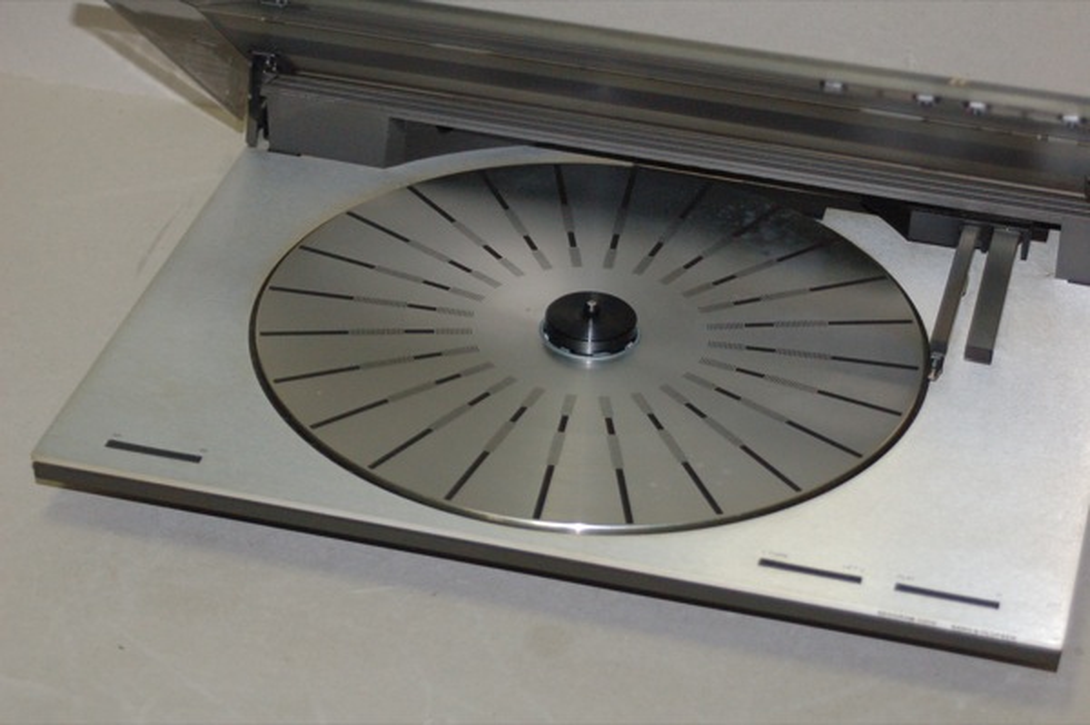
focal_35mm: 102
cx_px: 545
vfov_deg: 13.4
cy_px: 362
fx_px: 3086
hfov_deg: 20.0
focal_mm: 68
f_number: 5.6
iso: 1600
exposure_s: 1/60
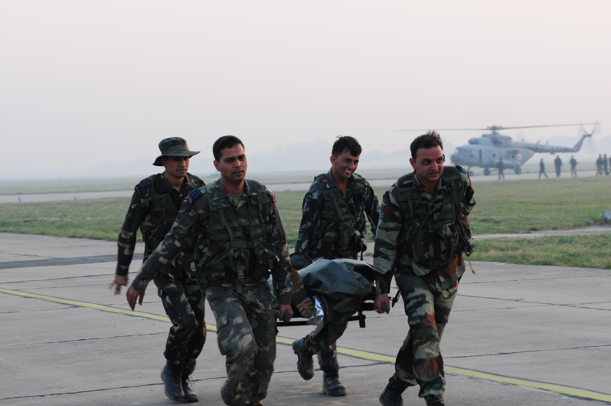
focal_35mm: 105
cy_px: 203
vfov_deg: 13.0
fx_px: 1780
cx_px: 306
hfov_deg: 19.5
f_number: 5.6
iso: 200
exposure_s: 1/125
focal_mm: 70
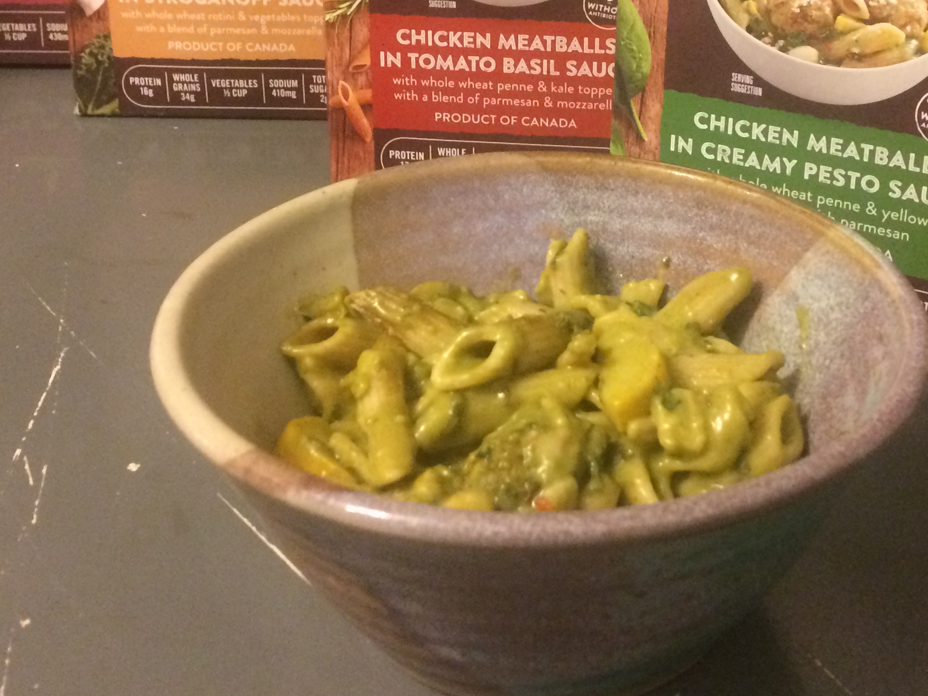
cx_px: 546
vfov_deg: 26.4
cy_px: 107
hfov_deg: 35.4
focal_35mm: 54
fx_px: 1448
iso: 320
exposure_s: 1/15
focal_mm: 4.15
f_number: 2.2
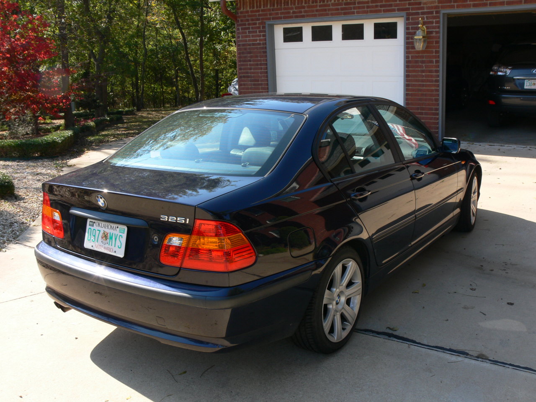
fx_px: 542
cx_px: 268
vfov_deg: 40.7
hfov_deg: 52.6
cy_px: 201
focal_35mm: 35
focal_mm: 7.4
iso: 80
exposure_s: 1/125
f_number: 5.6
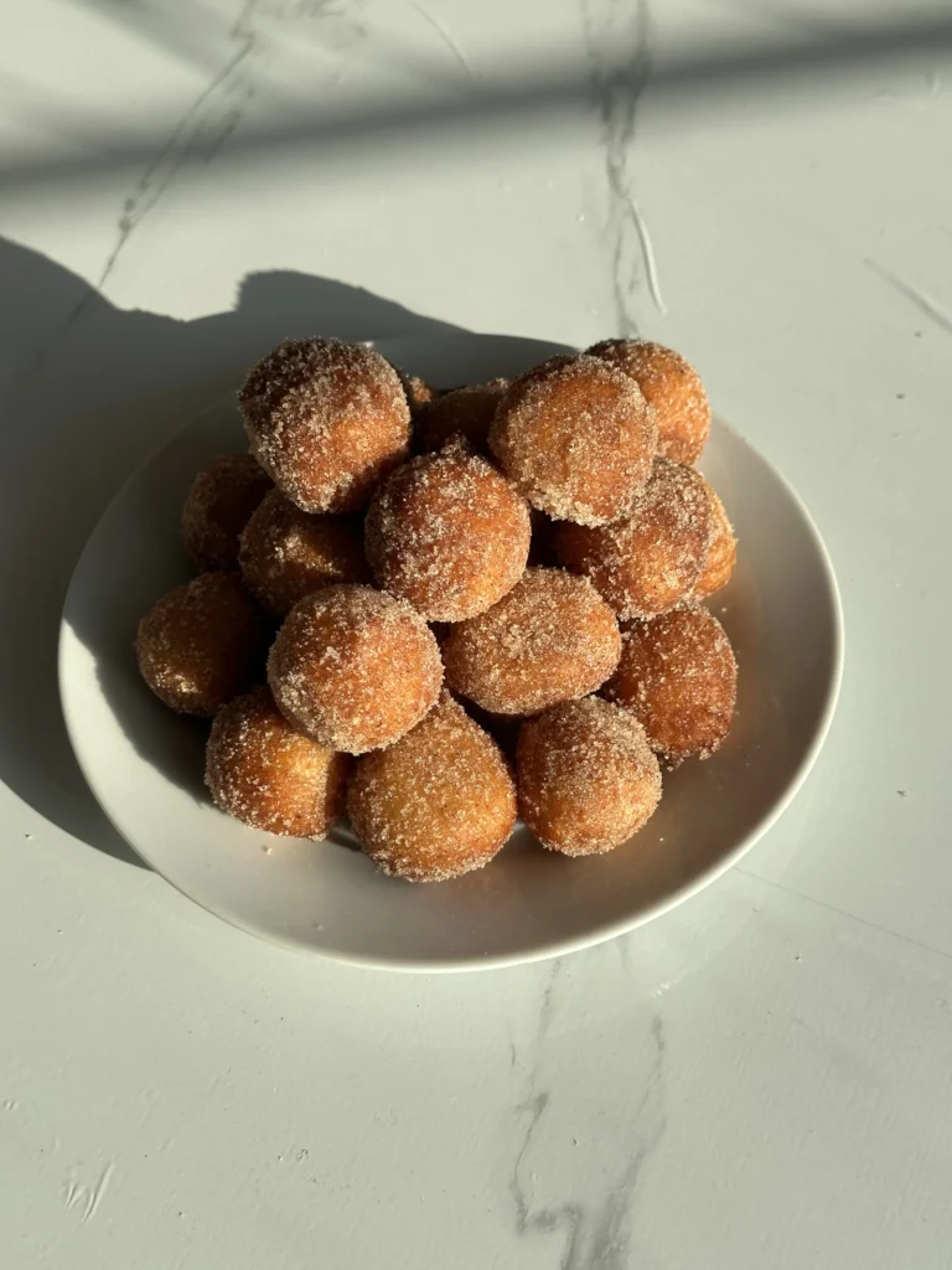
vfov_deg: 39.7
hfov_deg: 30.3
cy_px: 635
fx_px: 1760
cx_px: 476
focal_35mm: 48
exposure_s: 1/2304
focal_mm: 6.86
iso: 64
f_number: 1.78
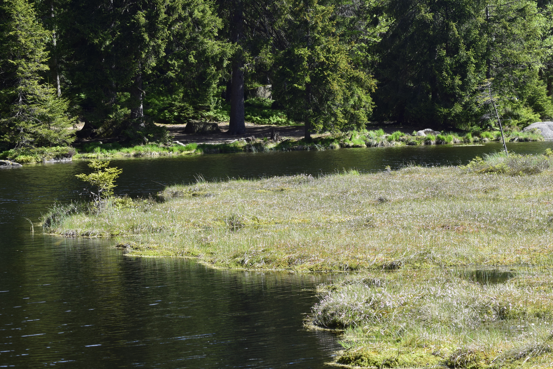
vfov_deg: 13.0
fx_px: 1613
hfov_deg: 19.5
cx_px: 276
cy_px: 184
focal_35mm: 105
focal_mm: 70
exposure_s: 1/250
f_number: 10
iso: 400
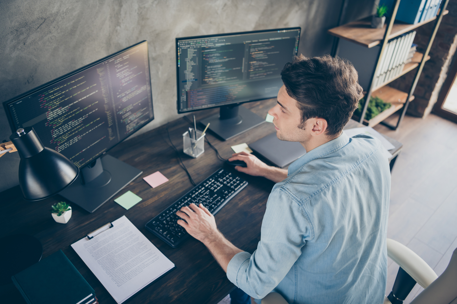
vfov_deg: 41.1
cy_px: 152
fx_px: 406
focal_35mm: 32
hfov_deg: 58.7
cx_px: 228
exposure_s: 1/60
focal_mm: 32
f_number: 2.8
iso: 200
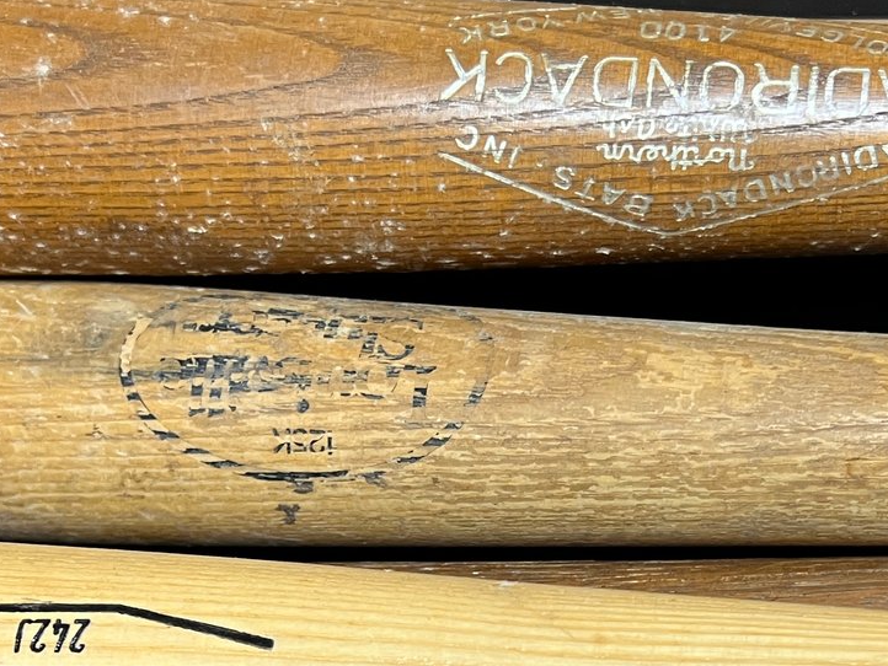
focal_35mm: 72
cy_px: 664
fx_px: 1848
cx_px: 494
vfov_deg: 19.8
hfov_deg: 27.0
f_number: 1.5
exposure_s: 1/60
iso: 100
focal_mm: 5.7
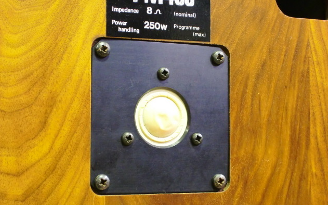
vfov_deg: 15.4
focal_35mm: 85
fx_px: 760
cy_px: 94
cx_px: 165
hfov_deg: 24.4
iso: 400
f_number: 4.6
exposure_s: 1/8
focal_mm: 13.9
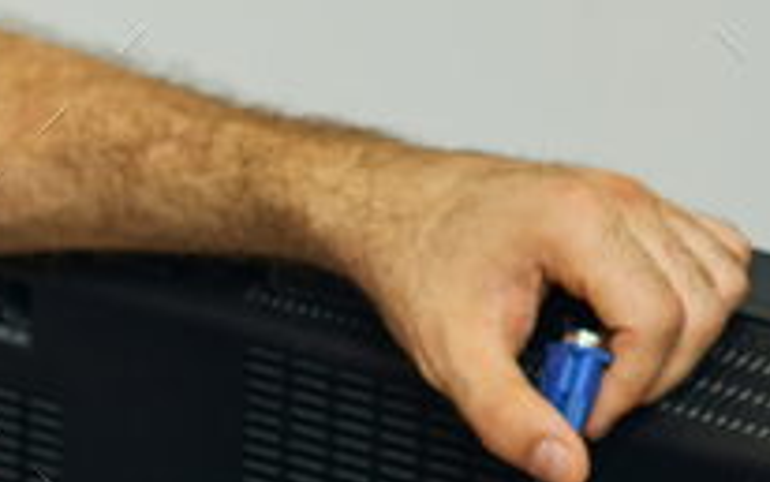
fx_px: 7790
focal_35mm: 371
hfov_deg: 5.6
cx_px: -150
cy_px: 833
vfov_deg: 3.5
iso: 200
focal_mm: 85
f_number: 2.8
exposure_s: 1/200
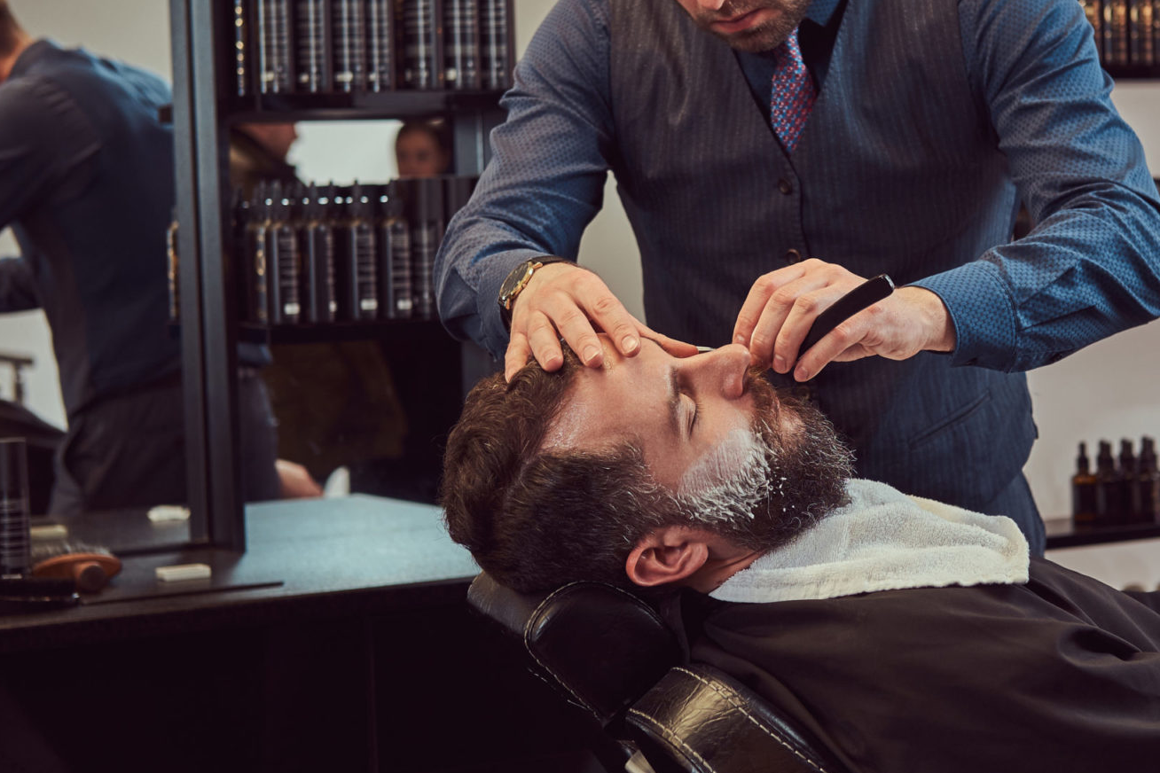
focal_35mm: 83
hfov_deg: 24.4
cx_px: 734
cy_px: 264
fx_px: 2674
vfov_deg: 16.4
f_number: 2.8
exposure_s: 1/125
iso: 200
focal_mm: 35
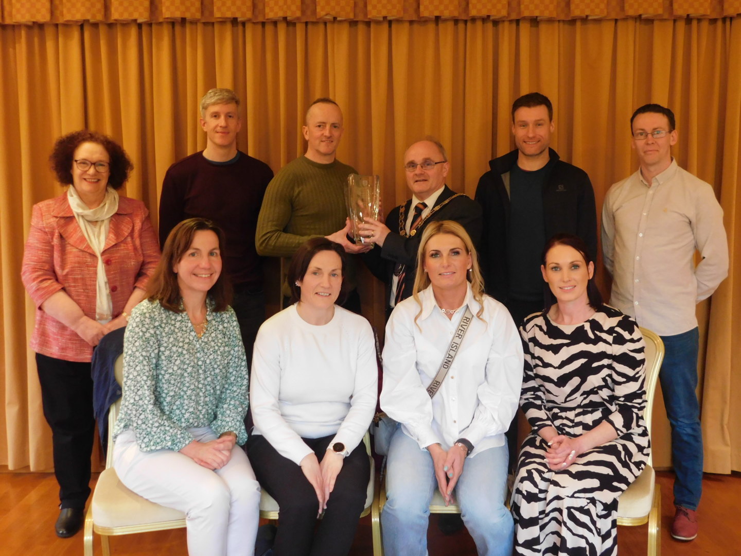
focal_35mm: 36
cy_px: 278
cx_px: 370
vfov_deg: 39.7
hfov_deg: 51.4
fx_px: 771
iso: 400
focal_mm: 6.3
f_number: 3.5
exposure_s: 1/13
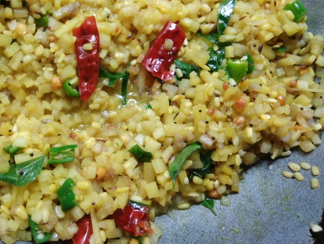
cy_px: 88
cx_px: 118
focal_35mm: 29
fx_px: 272
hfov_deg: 60.7
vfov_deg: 47.7
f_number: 2
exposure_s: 1/33
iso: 200
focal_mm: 3.57
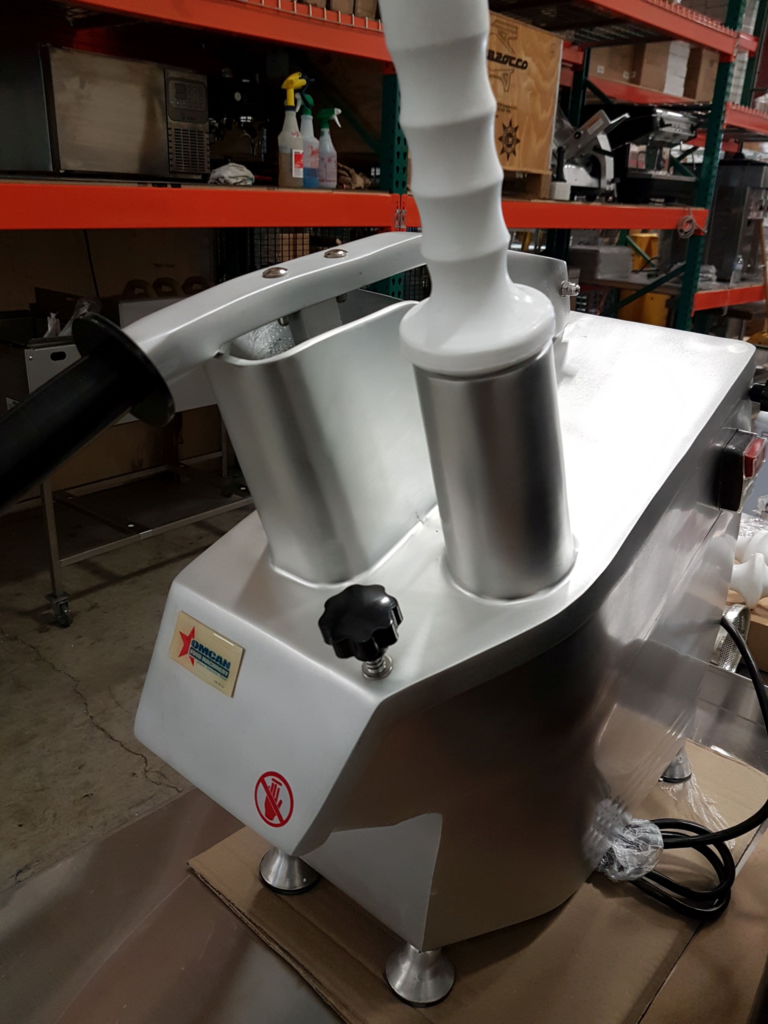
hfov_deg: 53.1
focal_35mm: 26
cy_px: 512
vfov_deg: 67.3
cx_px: 384
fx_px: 769
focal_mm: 4.2
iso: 125
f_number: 1.7
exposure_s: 1/60
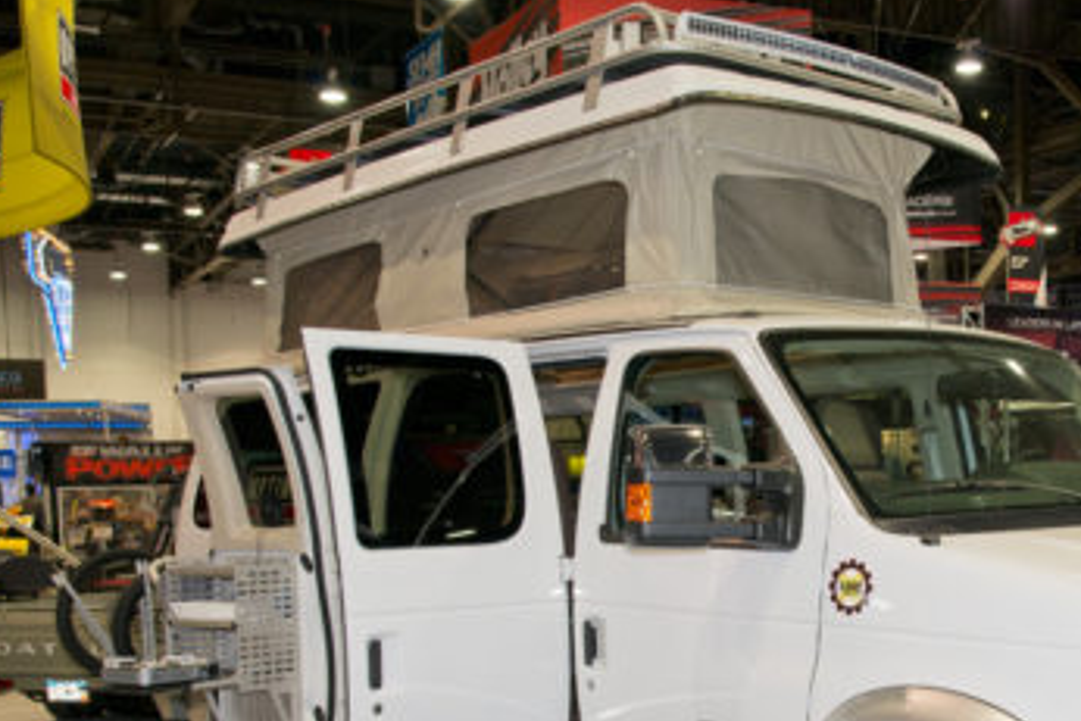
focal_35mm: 52
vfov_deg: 25.5
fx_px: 1562
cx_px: 794
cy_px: 599
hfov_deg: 37.4
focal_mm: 30
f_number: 8
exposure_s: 1/60
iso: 1250
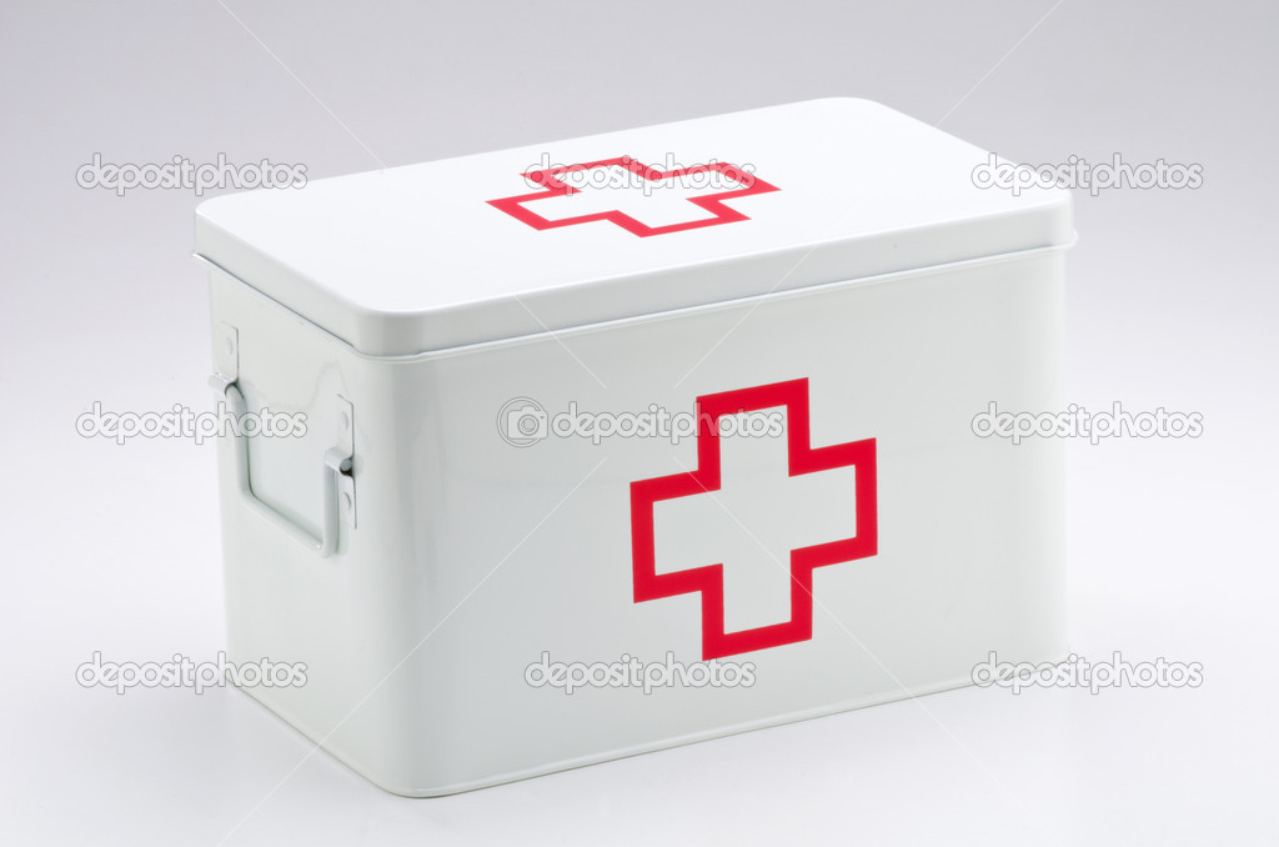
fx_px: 5583
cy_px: 424
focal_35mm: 158
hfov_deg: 13.1
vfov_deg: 8.7
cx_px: 640
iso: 100
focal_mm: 105
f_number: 32
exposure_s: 1/60
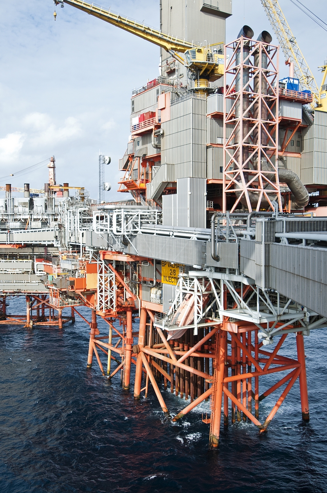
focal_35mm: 36
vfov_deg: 53.2
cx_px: 164
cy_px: 246
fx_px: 492
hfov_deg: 36.8
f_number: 4.5
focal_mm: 24
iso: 400
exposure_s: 1/1000
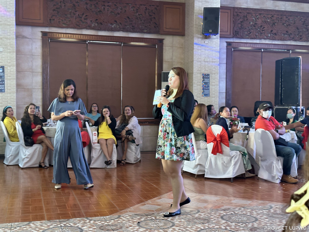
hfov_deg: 39.7
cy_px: 116
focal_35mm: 48
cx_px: 154
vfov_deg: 30.3
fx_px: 428
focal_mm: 6.86
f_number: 1.78
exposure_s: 1/40
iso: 200
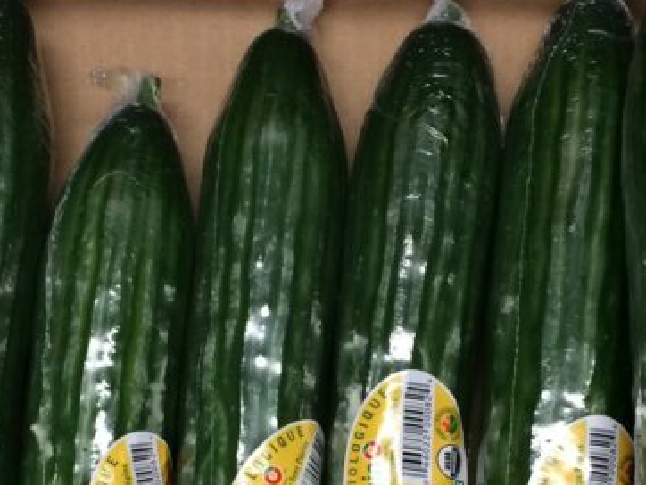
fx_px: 1531
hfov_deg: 23.8
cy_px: 530
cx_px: 350
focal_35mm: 82
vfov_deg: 17.4
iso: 64
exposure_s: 1/30
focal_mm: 4.15
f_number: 2.2
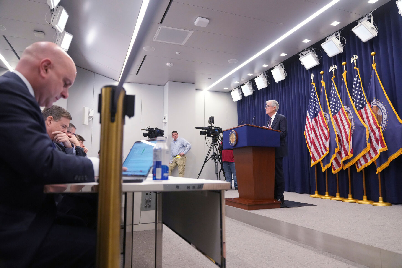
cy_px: 134
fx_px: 290
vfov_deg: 49.5
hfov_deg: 69.4
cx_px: 201
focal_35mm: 26
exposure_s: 1/1000
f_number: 3.2
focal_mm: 26
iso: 5000
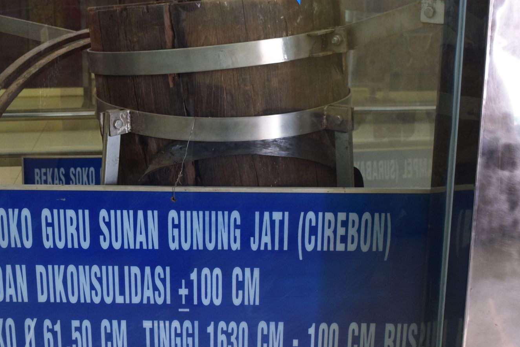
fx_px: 852
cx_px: 198
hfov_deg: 33.8
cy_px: 180
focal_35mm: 59
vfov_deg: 23.0
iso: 1600
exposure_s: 1/15
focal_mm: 26
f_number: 6.3
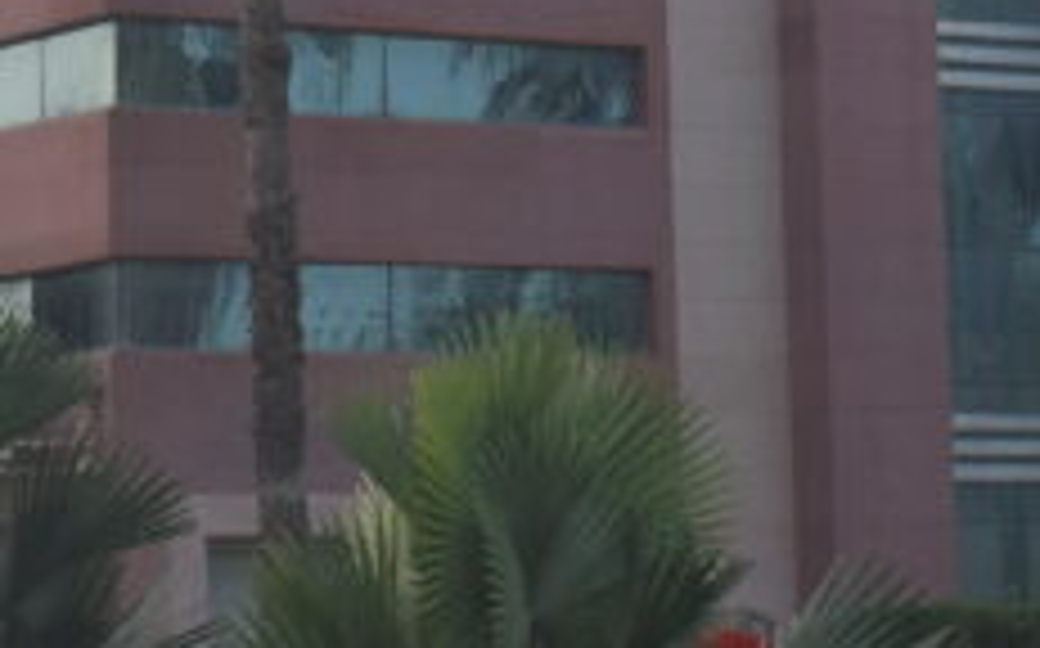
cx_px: 720
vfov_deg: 7.1
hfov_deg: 11.4
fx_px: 5190
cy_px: -218
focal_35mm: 183
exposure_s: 1/1250
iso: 400
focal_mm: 27
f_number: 5.6
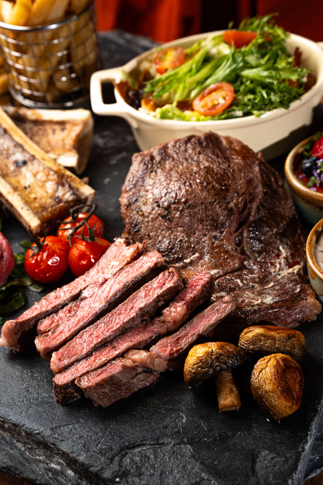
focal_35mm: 85
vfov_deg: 23.9
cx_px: 162
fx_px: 1144
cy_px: 242
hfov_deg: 16.1
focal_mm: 85
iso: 250
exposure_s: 1/100
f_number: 7.1
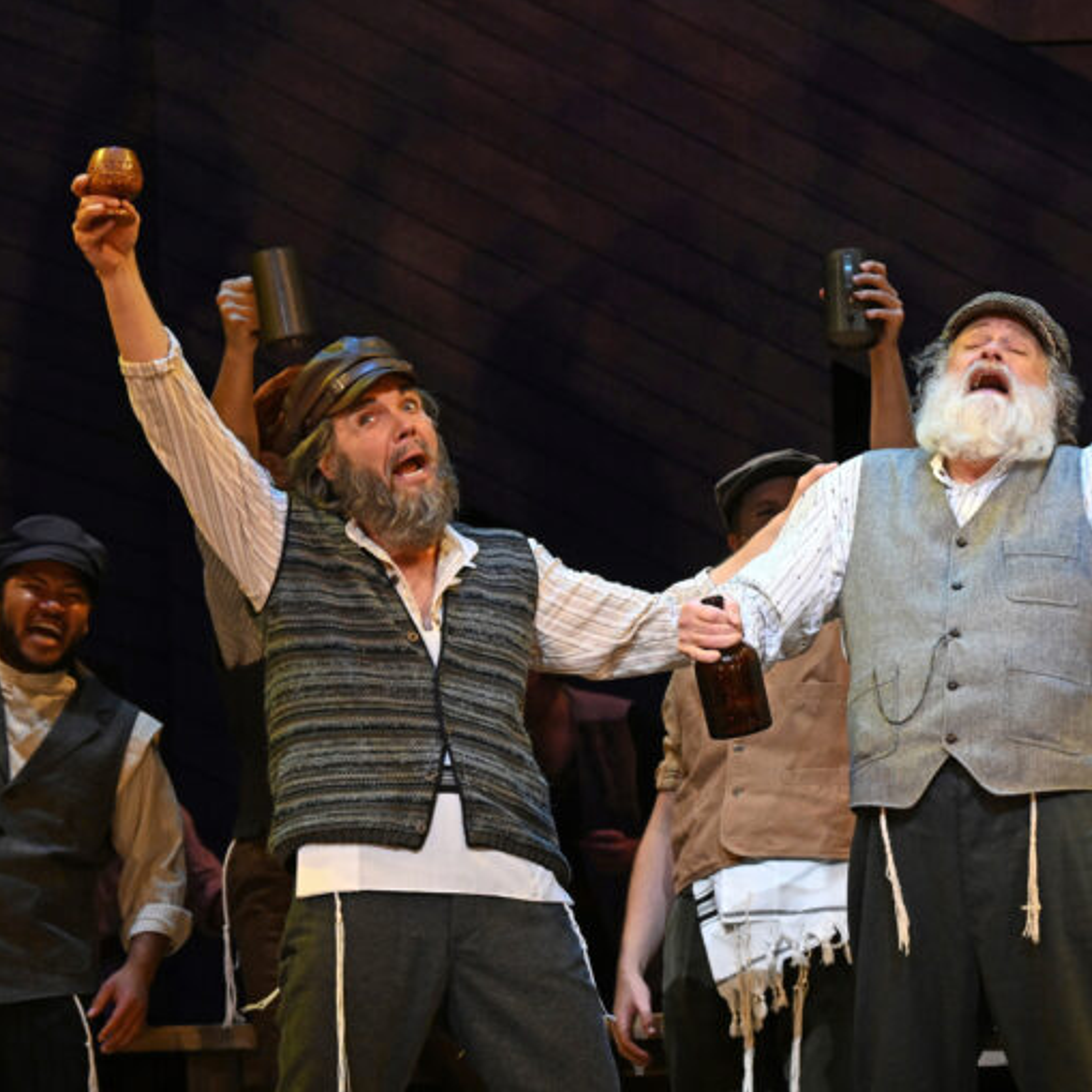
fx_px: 8244
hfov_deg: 7.6
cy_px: 545
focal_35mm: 231
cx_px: 768
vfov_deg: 7.6
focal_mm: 120
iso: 2500
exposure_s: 1/320
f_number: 5.6
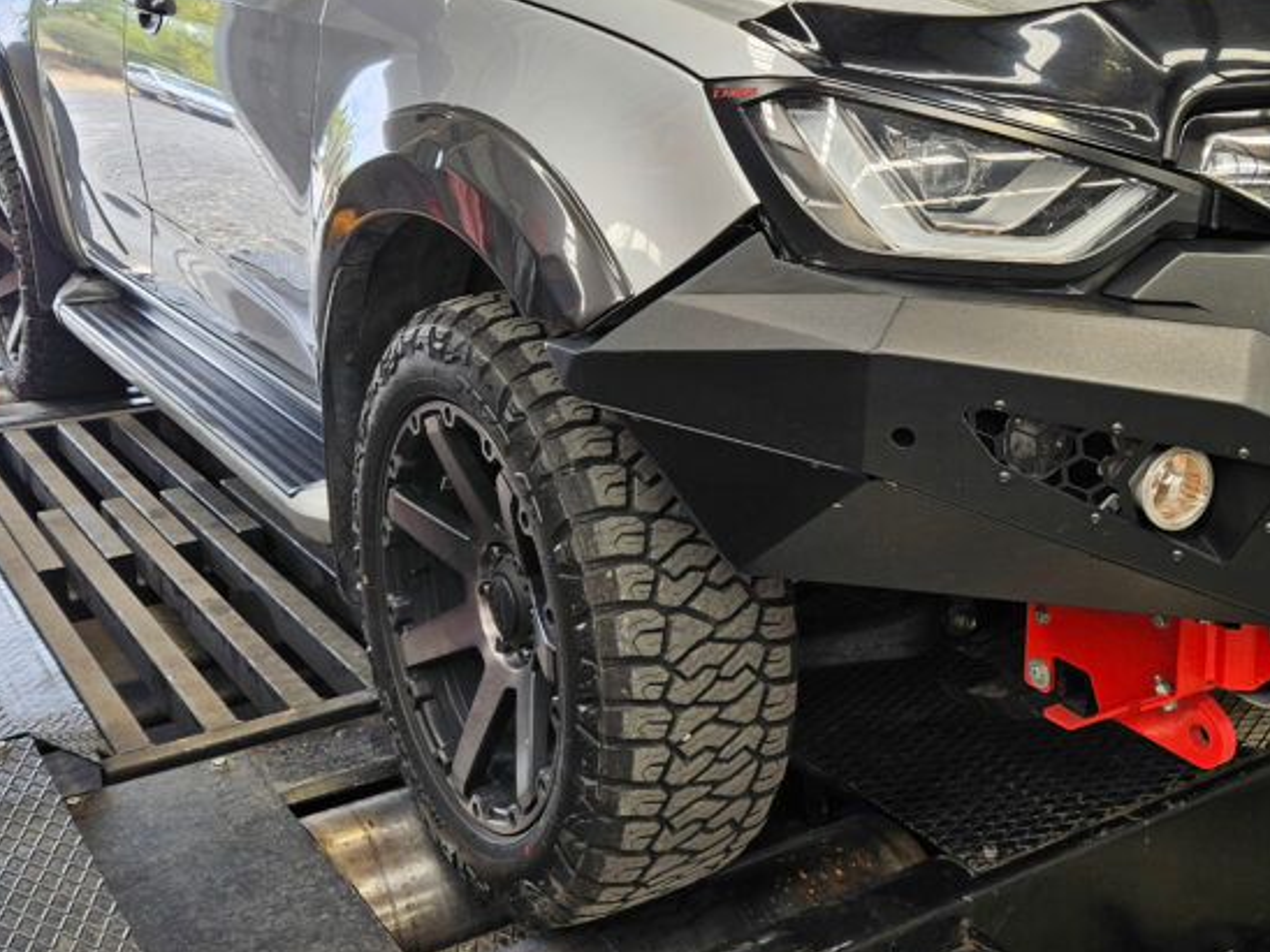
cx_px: 806
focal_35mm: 43
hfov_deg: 43.4
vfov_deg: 33.4
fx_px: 1578
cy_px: 347
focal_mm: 5.4
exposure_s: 1/100
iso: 25
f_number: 1.8
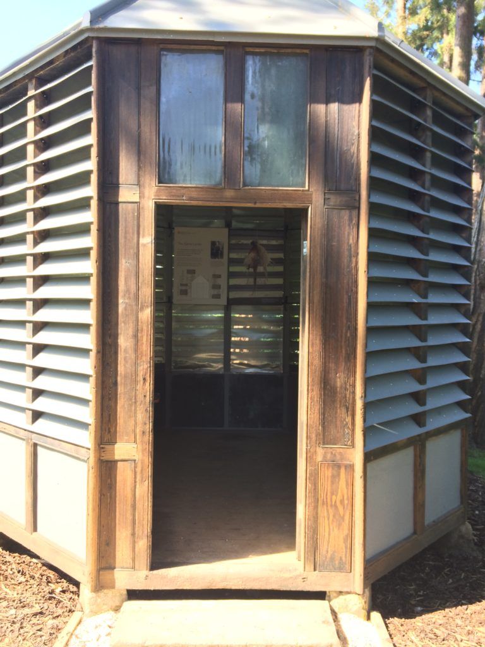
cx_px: 242
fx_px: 542
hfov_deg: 48.2
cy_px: 324
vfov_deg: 61.7
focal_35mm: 29
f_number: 2.2
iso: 32
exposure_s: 1/120
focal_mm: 4.15
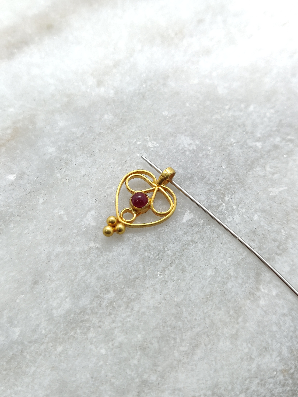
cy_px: 173
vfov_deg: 52.5
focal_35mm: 35
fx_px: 402
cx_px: 140
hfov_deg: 40.7
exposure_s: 1/100
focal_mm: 4.25
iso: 160
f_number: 1.7
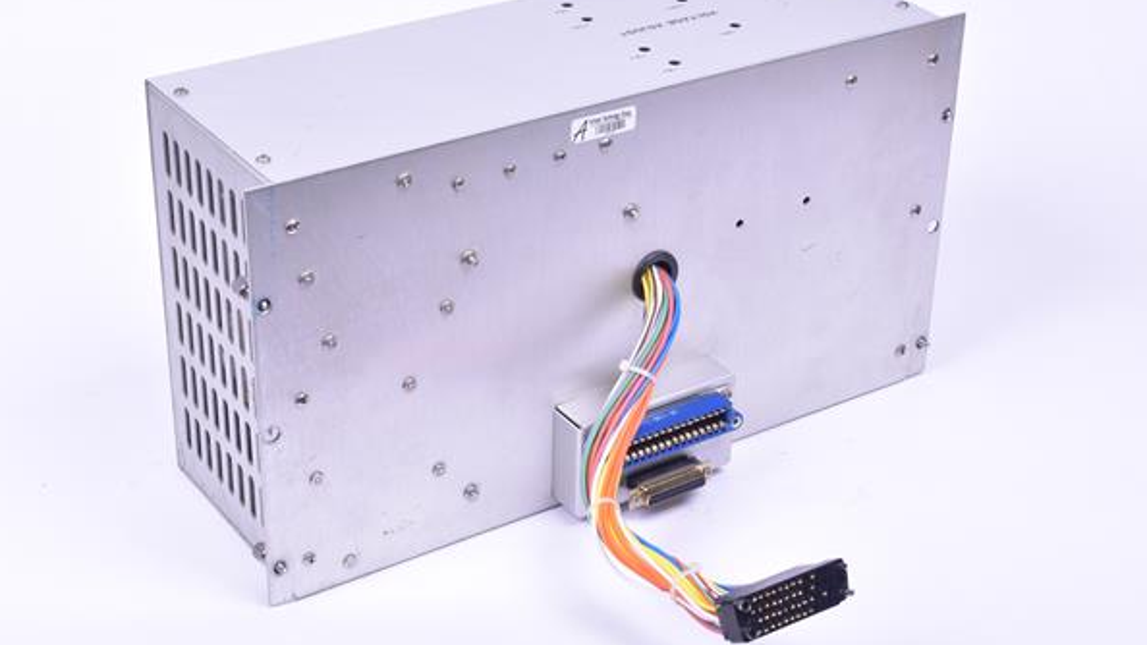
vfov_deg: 21.6
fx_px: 1689
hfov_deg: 37.5
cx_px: 572
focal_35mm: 56
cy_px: 295
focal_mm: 35
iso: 200
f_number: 10
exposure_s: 1/200
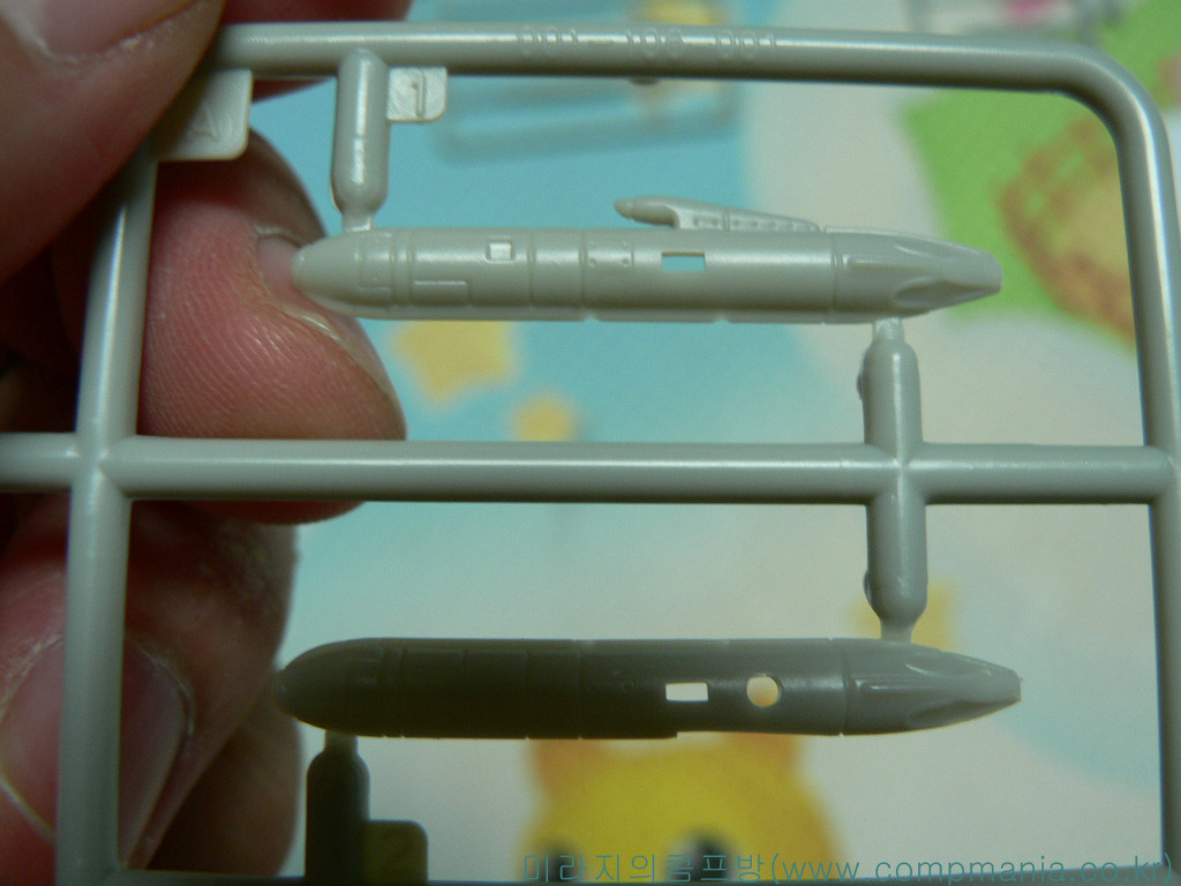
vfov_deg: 39.7
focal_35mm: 36
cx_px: 590
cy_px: 443
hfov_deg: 51.4
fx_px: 1228
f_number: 2.8
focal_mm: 6
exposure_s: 1/30
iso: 150
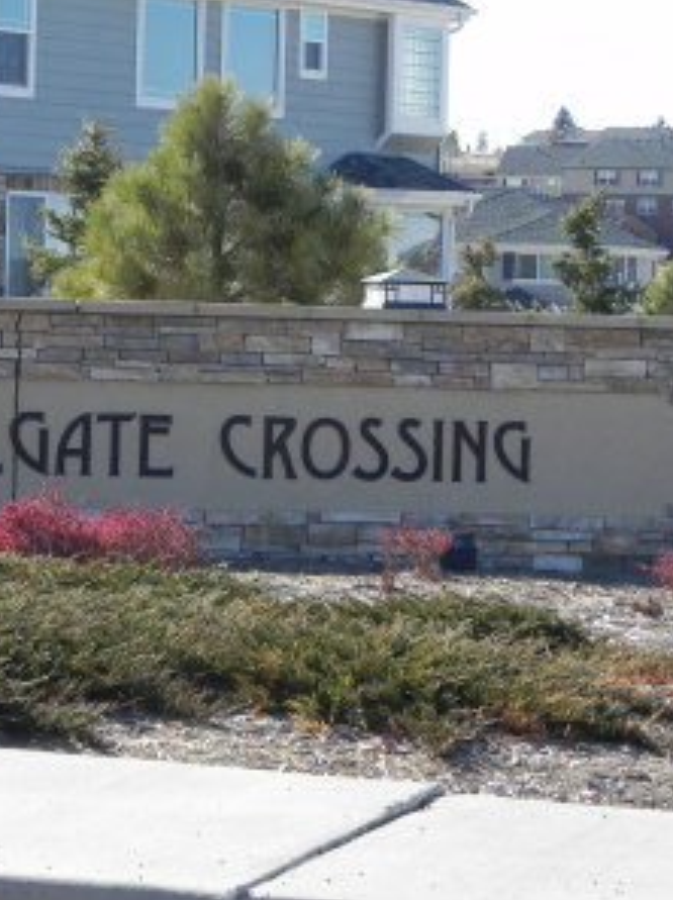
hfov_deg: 8.5
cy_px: 448
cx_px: 221
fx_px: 4520
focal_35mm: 174
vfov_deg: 11.4
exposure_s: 1/430
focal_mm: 23
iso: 160
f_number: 4.5
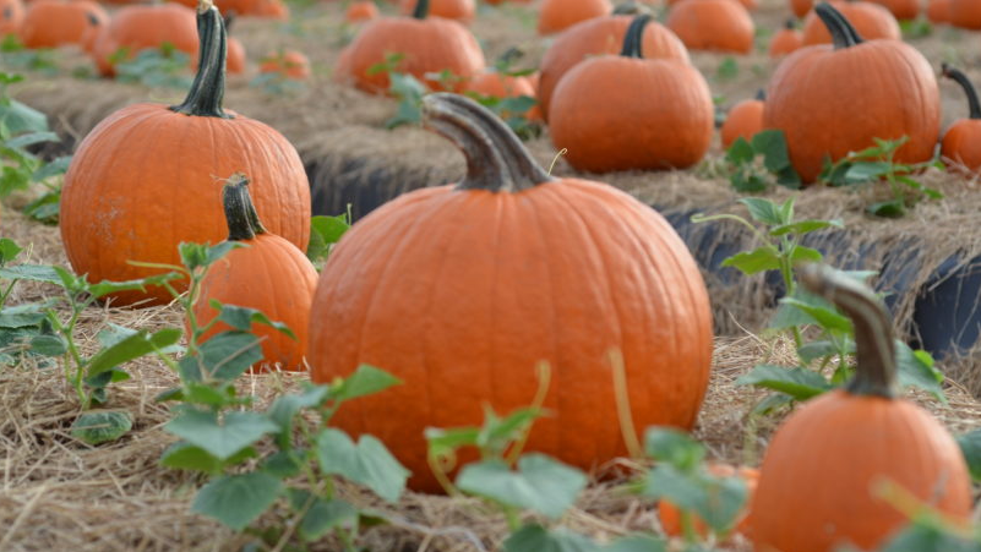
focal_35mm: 95
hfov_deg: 22.4
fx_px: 2472
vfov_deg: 12.7
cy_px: 250
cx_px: 489
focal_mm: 60
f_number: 4.5
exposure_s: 1/1000
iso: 400
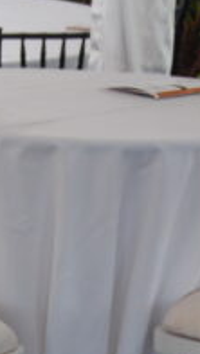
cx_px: 76
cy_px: 323
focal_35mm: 233
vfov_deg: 9.2
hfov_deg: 5.2
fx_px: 2194
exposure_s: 1/30
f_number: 4.8
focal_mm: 38
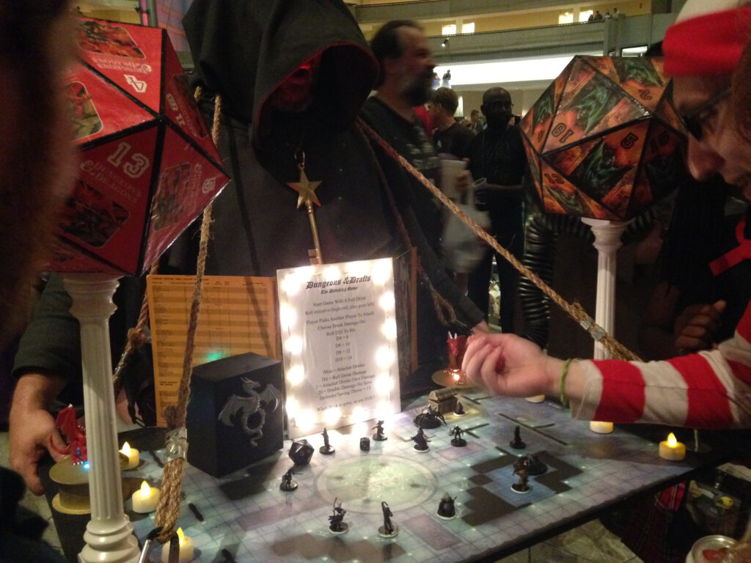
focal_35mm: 33
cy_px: 282
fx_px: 716
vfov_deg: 42.9
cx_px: 376
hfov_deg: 55.4
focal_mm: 4.12
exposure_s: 1/15
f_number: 2.4
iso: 640
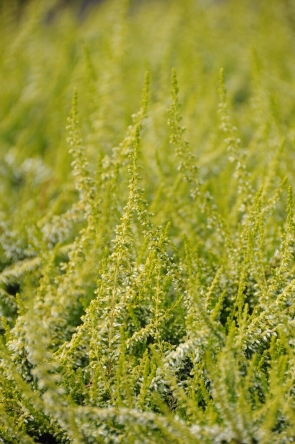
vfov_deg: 6.9
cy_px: 222
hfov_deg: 4.6
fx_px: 3697
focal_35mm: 300
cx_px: 148
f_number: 6.3
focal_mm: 200
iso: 640
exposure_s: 1/2500
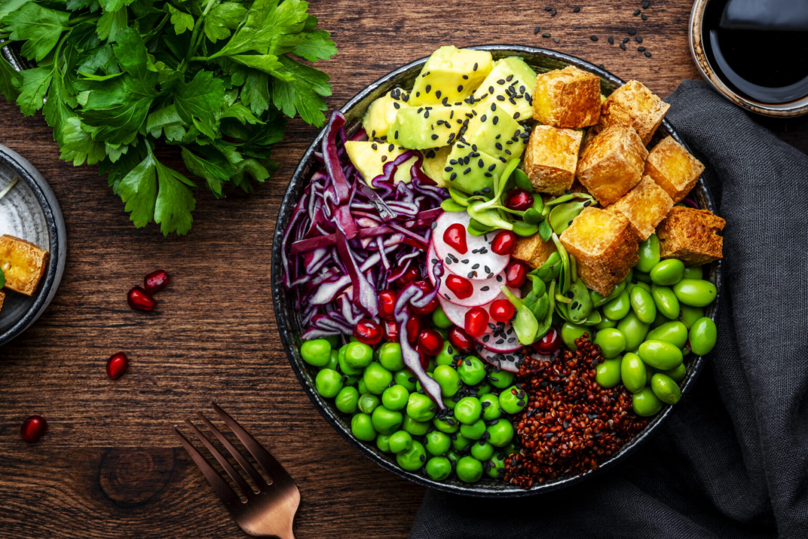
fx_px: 1908
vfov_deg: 16.1
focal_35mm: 85
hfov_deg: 23.9
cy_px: 270
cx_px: 404
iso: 80
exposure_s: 1/160
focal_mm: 56.5
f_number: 13
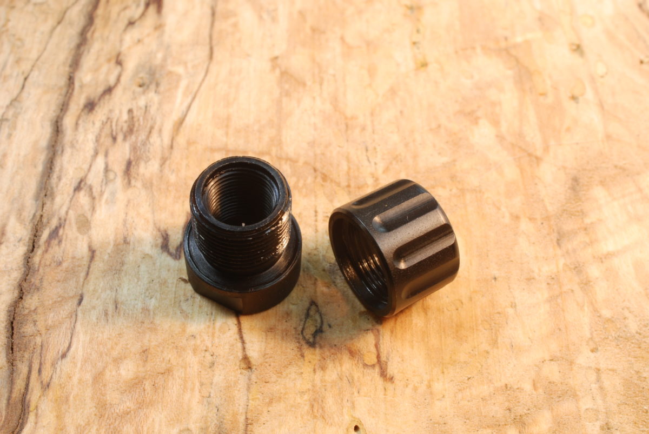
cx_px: 324
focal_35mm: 60
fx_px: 1083
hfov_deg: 33.4
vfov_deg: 22.7
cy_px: 217
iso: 200
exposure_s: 1/8
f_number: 22
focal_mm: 40
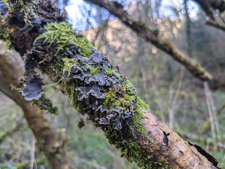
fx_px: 176
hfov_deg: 65.3
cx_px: 112
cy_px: 84
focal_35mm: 27
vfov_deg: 51.4
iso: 87
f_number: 1.73
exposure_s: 1/99.9
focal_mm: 4.38
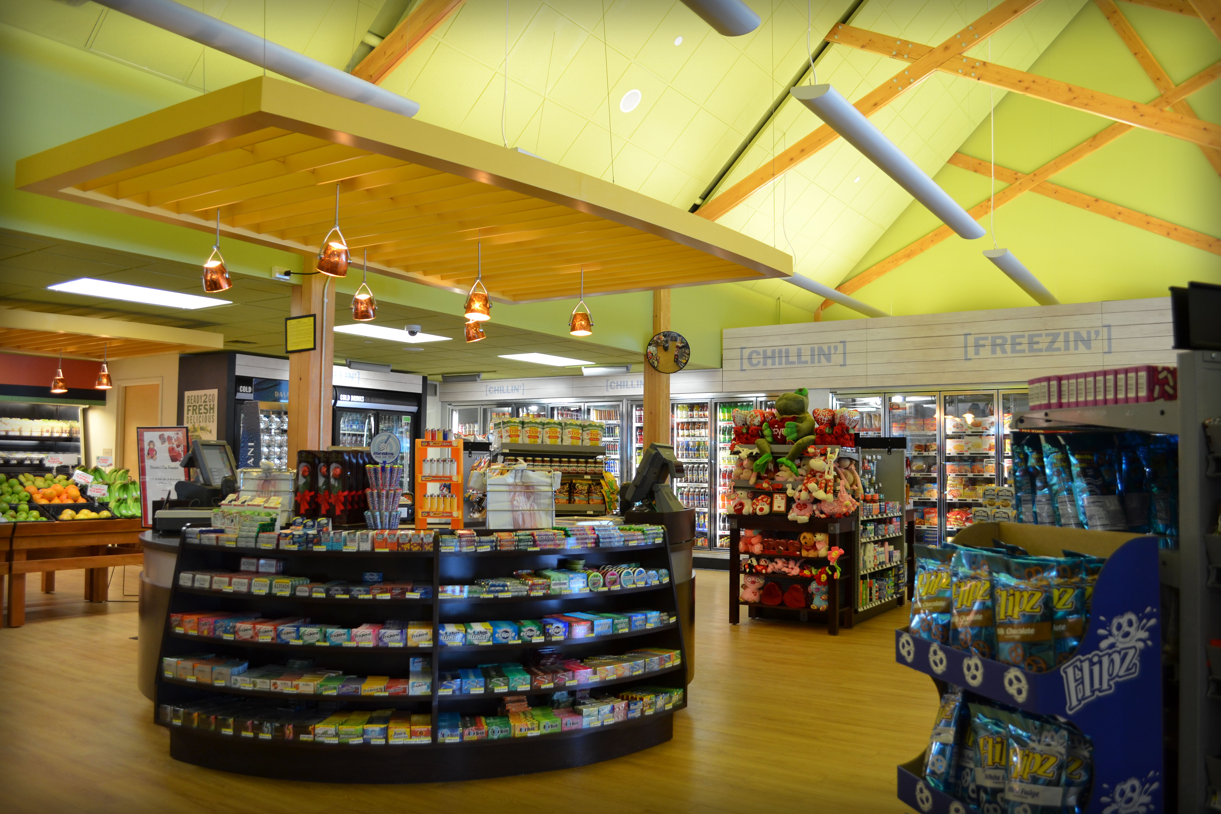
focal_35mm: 27
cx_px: 610
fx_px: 916
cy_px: 407
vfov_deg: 47.9
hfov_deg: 67.4
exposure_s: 1/30
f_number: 4.5
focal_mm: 18
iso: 400
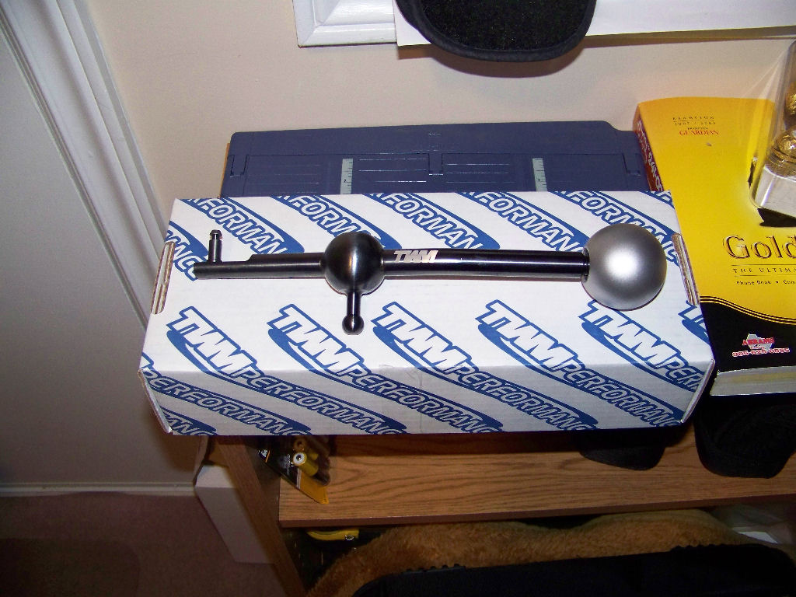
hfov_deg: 51.4
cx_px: 398
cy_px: 298
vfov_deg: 39.7
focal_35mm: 36
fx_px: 828
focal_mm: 5.85
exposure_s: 1/30
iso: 200
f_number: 2.8
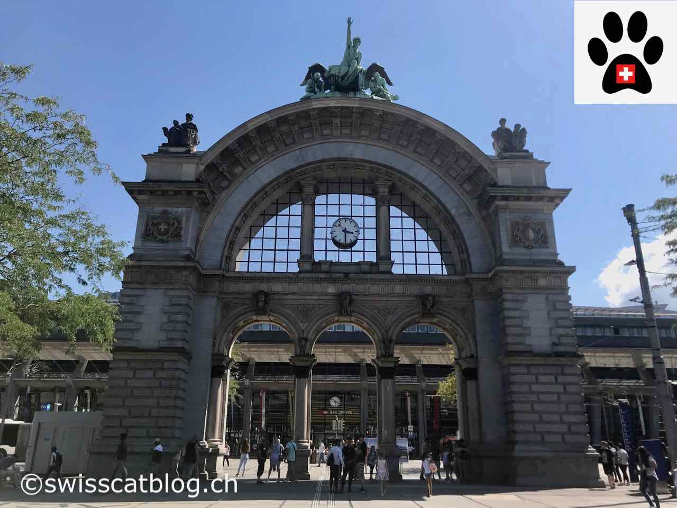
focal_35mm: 28
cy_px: 254
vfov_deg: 49.7
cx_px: 338
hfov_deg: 63.4
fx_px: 548
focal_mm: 3.99
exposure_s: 1/2336
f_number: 1.8
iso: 20
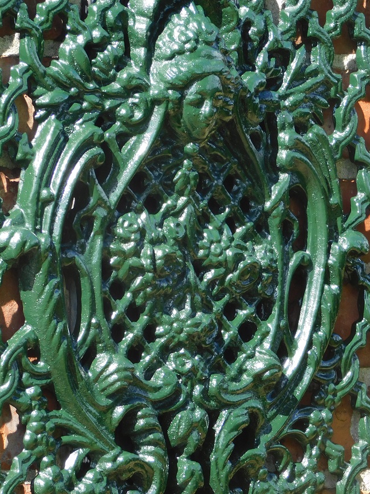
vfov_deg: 5.0
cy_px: 247
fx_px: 5604
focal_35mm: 393
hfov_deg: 3.8
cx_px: 191
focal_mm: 52.2
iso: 125
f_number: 5.7
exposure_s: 1/125
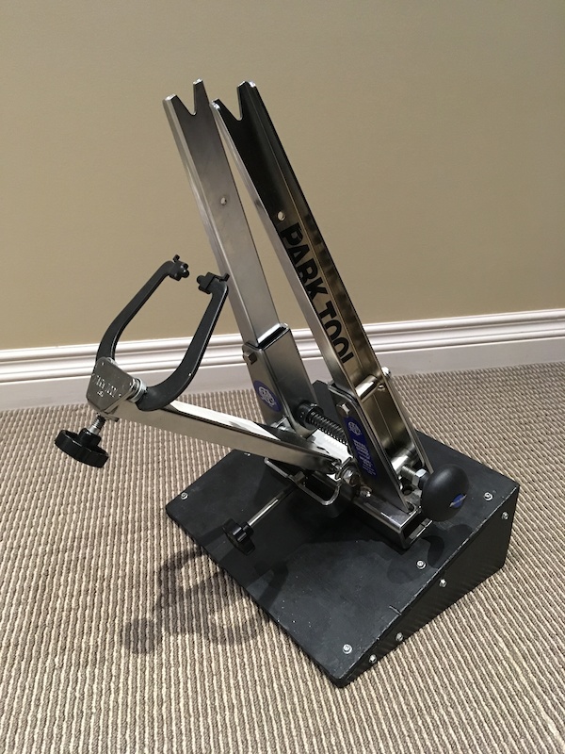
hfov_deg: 48.2
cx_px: 282
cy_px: 377
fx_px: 631
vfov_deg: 61.7
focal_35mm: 29
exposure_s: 1/15
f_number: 2.2
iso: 200
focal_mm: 4.15
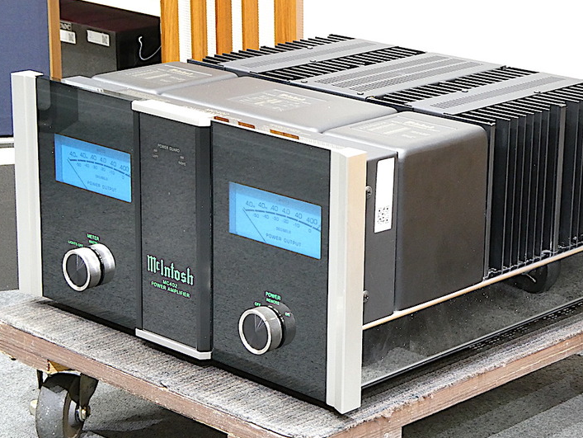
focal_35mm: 95
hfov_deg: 20.6
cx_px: 318
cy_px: 231
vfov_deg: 15.6
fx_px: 1601
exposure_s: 1
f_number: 6.3
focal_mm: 12.5
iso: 400
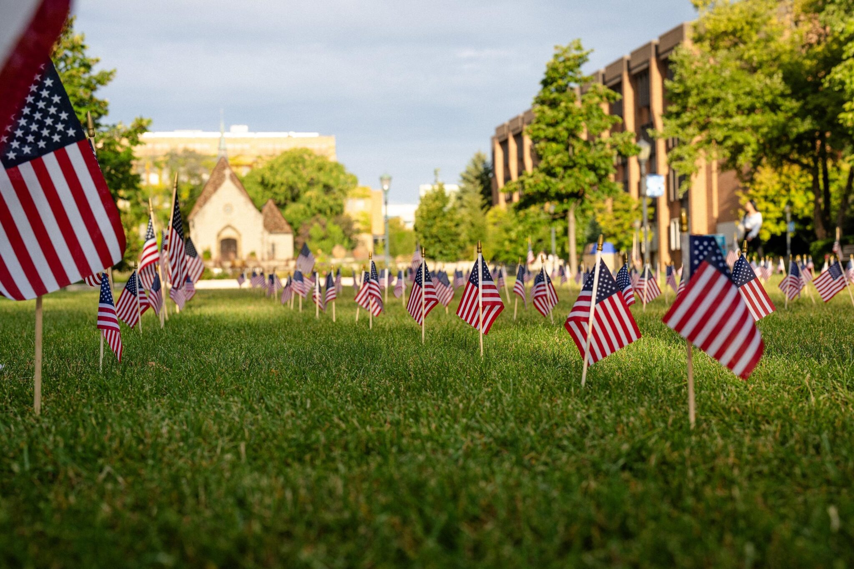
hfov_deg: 39.6
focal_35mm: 50
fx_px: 1186
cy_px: 284
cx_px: 427
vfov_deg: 27.0
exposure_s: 1/250
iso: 100
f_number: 5.6
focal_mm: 50
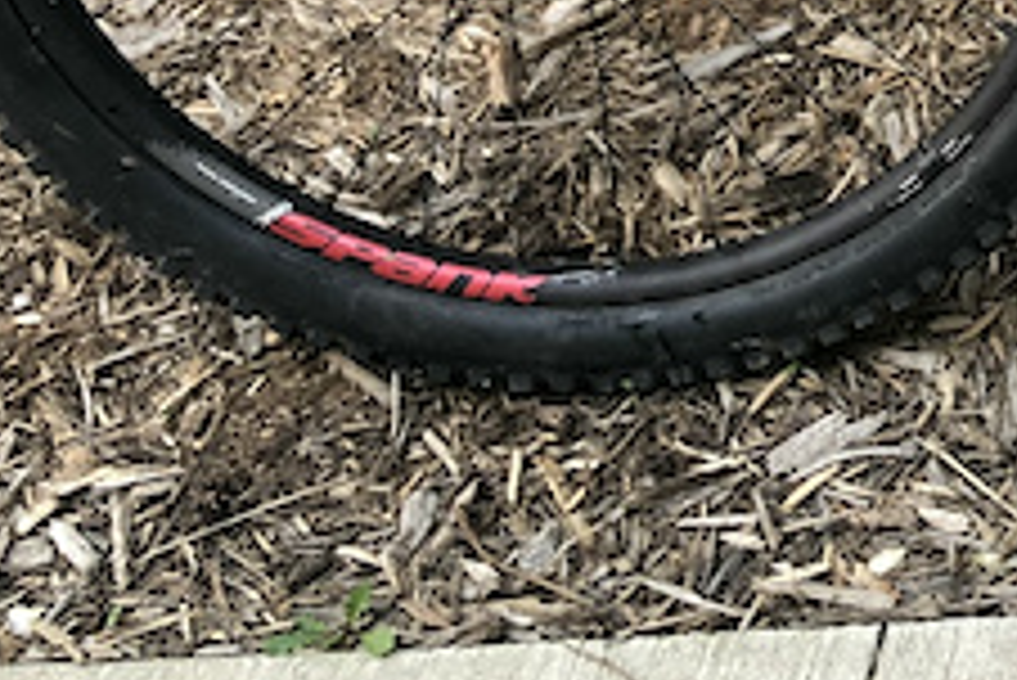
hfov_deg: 17.5
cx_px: 1602
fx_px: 2912
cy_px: -486
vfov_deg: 12.3
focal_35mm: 103
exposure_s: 1/40
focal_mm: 3.99
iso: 25
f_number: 1.8
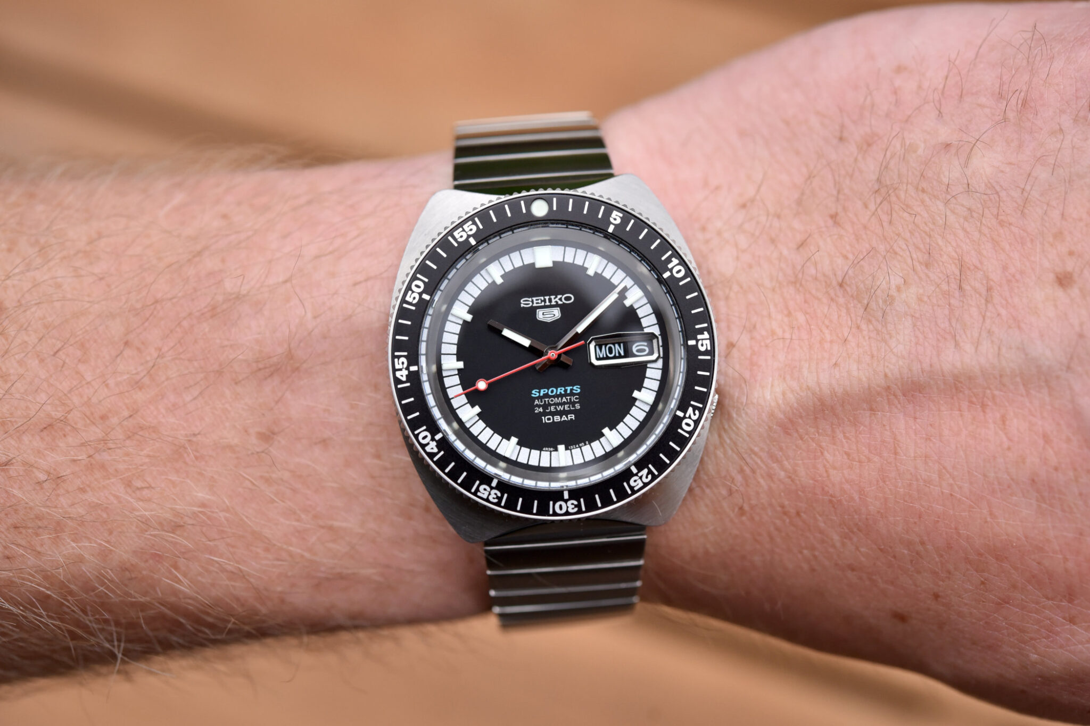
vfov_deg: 22.6
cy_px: 363
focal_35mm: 60
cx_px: 545
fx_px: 1816
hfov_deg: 33.4
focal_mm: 60
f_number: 5.6
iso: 1250
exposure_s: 1/4000
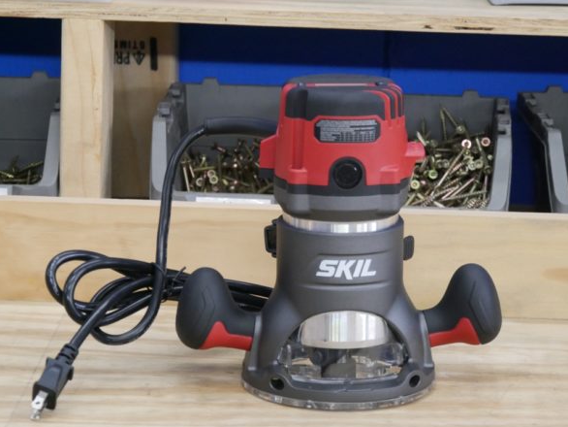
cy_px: 227
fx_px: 2282
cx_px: 301
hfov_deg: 14.2
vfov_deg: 10.7
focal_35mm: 139
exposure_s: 1/100
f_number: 5.3
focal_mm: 65
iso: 3200
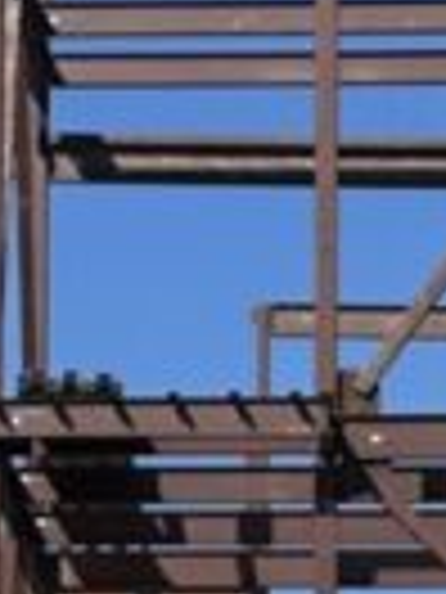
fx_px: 3762
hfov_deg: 6.8
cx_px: 90
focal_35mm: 219
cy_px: 837
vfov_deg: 8.9
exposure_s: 1/8929
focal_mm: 6.86
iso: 80
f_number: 1.78
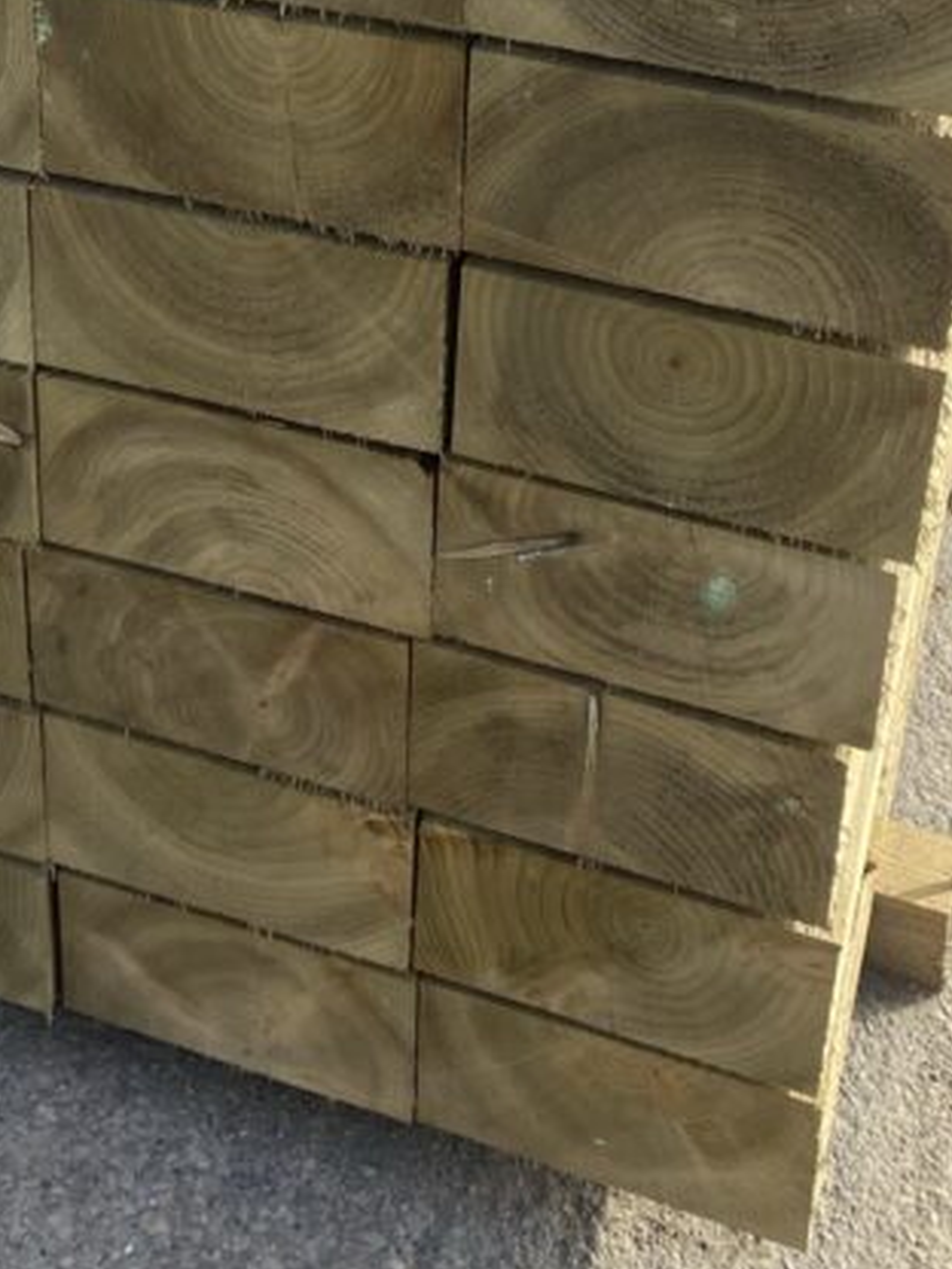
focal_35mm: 64
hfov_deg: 22.5
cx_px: 125
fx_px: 2347
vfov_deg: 27.9
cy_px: -82
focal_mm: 4.25
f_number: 1.8
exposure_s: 1/1678
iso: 32
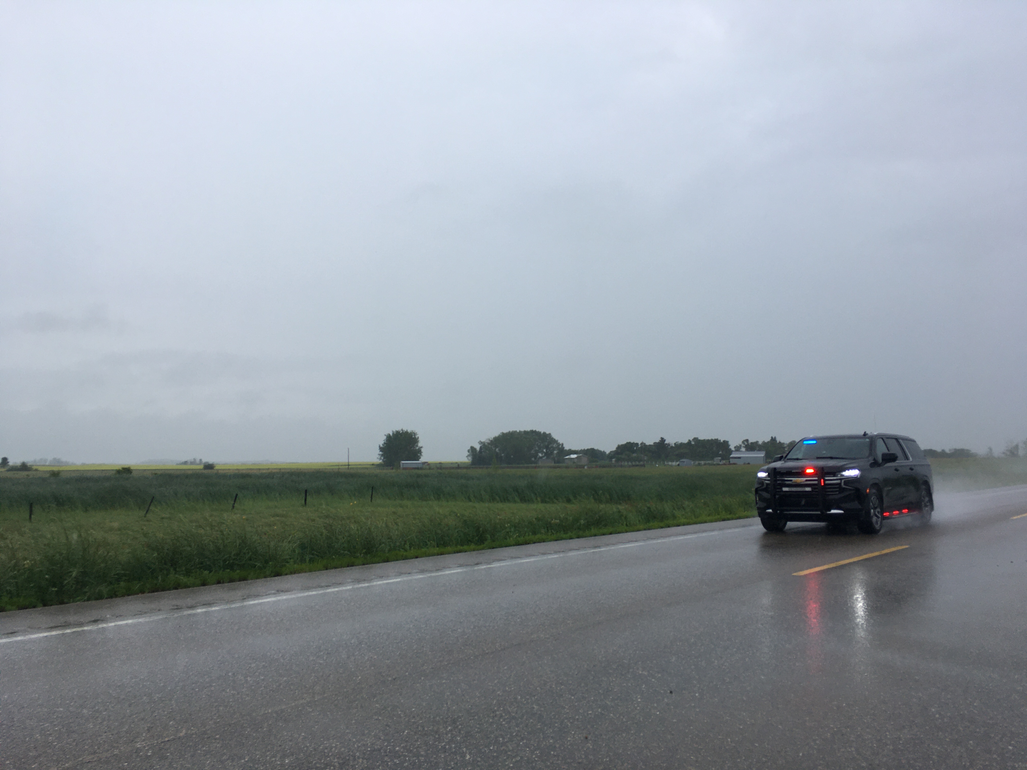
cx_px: 514
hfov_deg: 61.7
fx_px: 860
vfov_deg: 48.2
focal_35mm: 29
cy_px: 385
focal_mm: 4.15
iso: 25
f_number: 2.2
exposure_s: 1/894
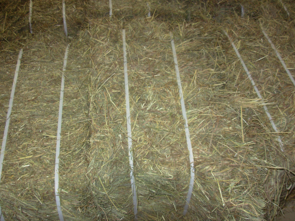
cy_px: 110
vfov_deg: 37.7
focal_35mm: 38
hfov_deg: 49.0
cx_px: 148
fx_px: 324
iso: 50
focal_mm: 6.3
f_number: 2.9
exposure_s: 1/32
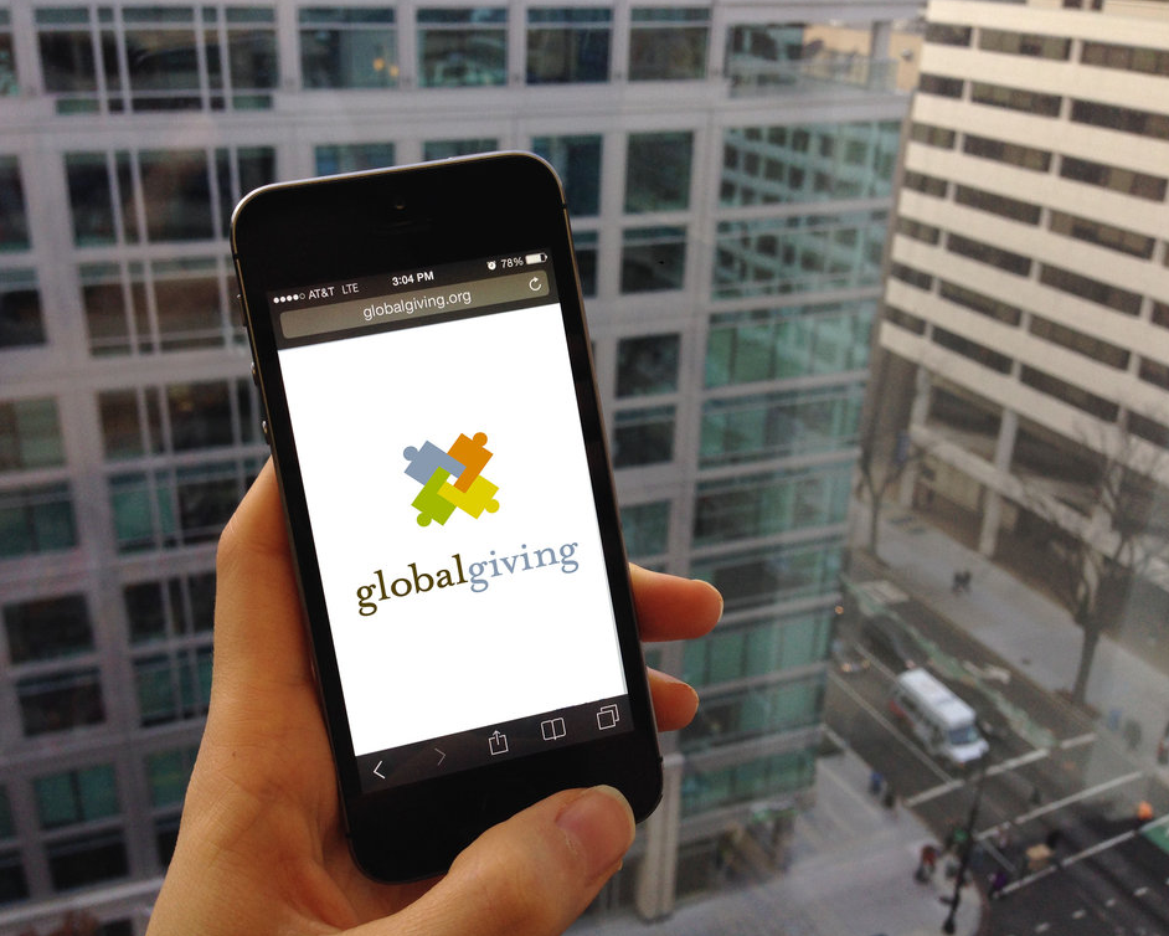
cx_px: 546
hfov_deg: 51.5
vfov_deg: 42.2
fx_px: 1211
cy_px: 463
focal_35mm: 35
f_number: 2.4
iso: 64
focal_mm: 4.12
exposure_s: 1/120
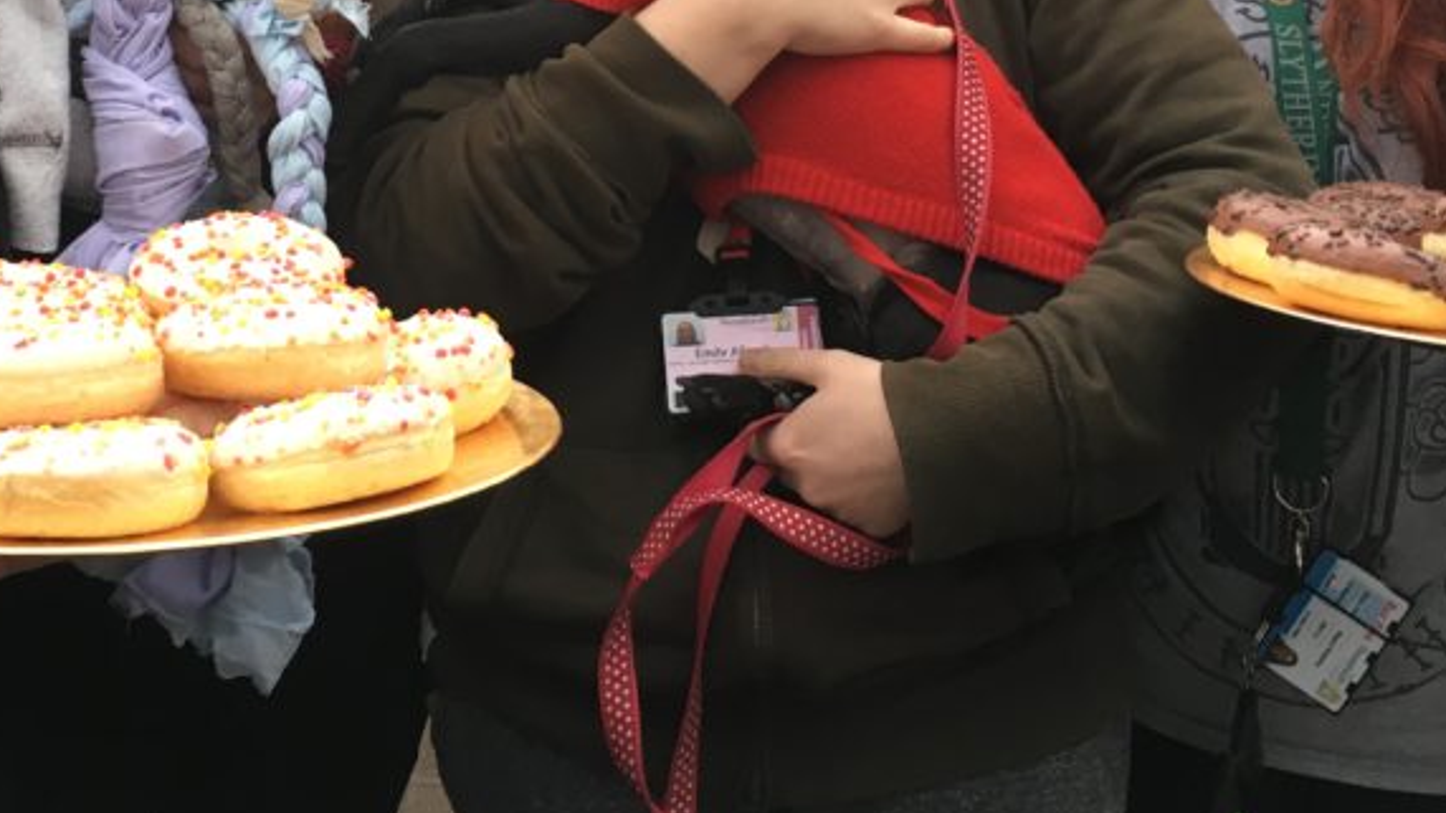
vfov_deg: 20.4
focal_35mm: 57
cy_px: -14
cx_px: 577
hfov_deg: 36.5
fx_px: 2185
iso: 32
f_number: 2.2
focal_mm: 4.15
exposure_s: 1/33
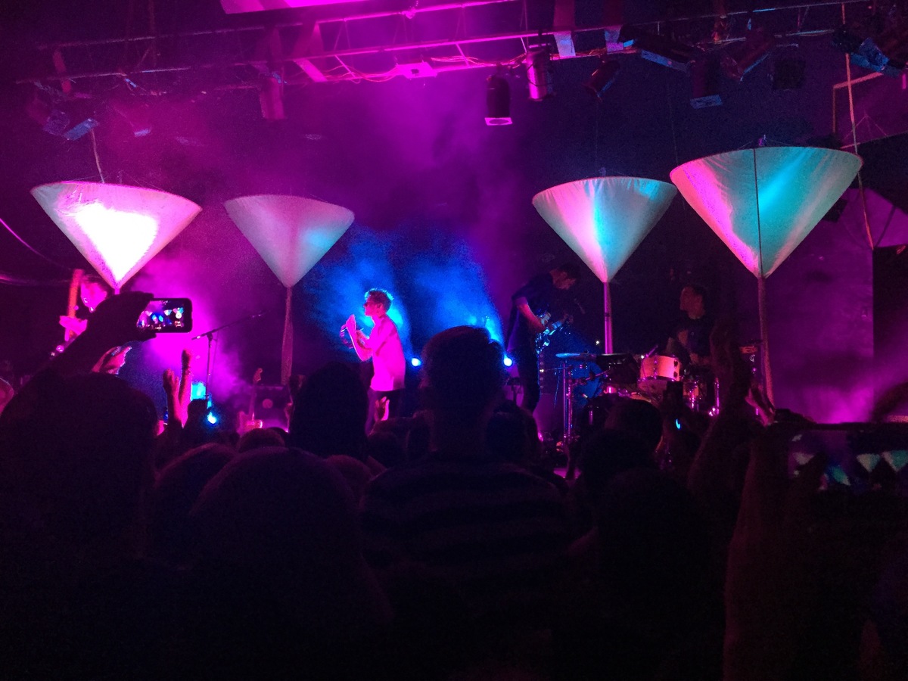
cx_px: 454
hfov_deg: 61.7
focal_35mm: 29
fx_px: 761
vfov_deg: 48.2
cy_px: 340
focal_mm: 4.15
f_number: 2.2
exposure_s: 1/15
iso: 250
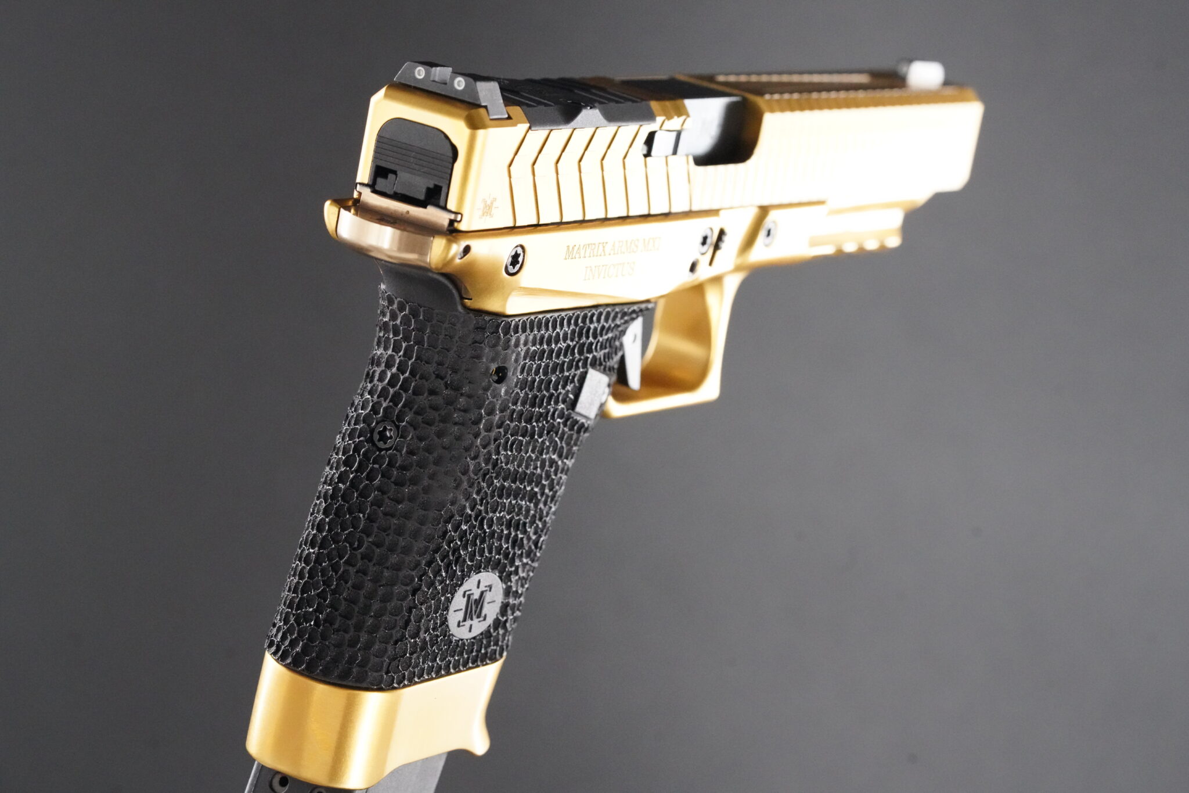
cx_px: 594
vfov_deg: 15.2
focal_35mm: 90
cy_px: 396
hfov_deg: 22.6
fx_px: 2972
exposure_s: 1/320
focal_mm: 90
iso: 12800
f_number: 8
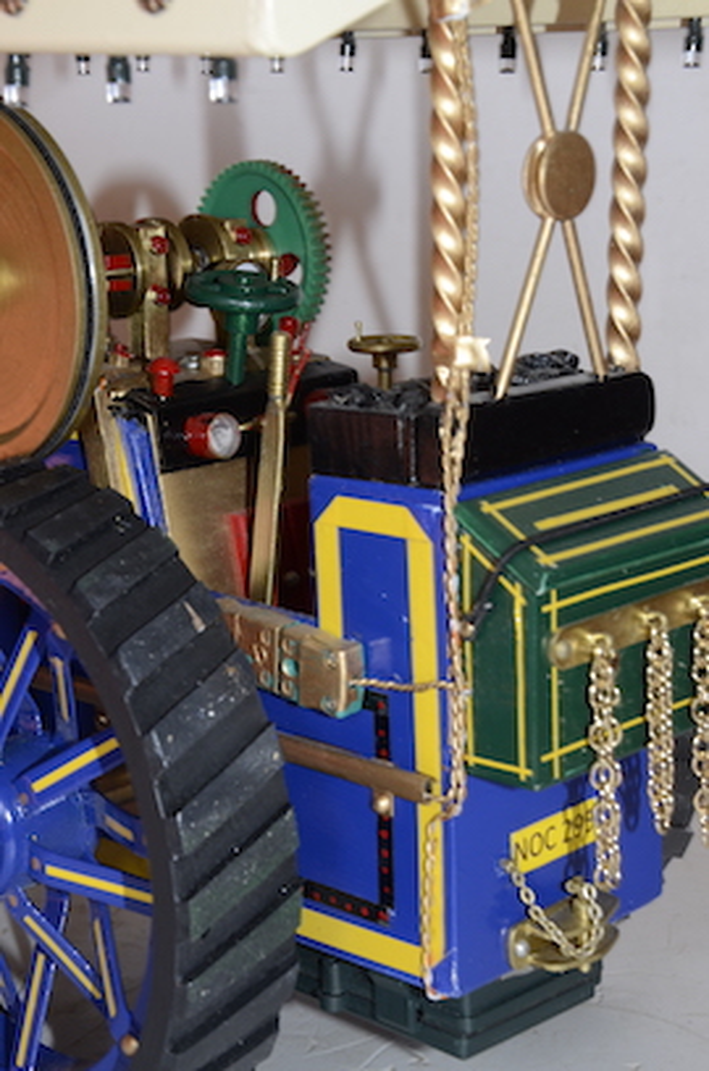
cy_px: 536
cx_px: 354
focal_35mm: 75
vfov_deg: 27.1
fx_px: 2227
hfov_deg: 18.1
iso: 500
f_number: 13
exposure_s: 1/60
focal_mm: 50
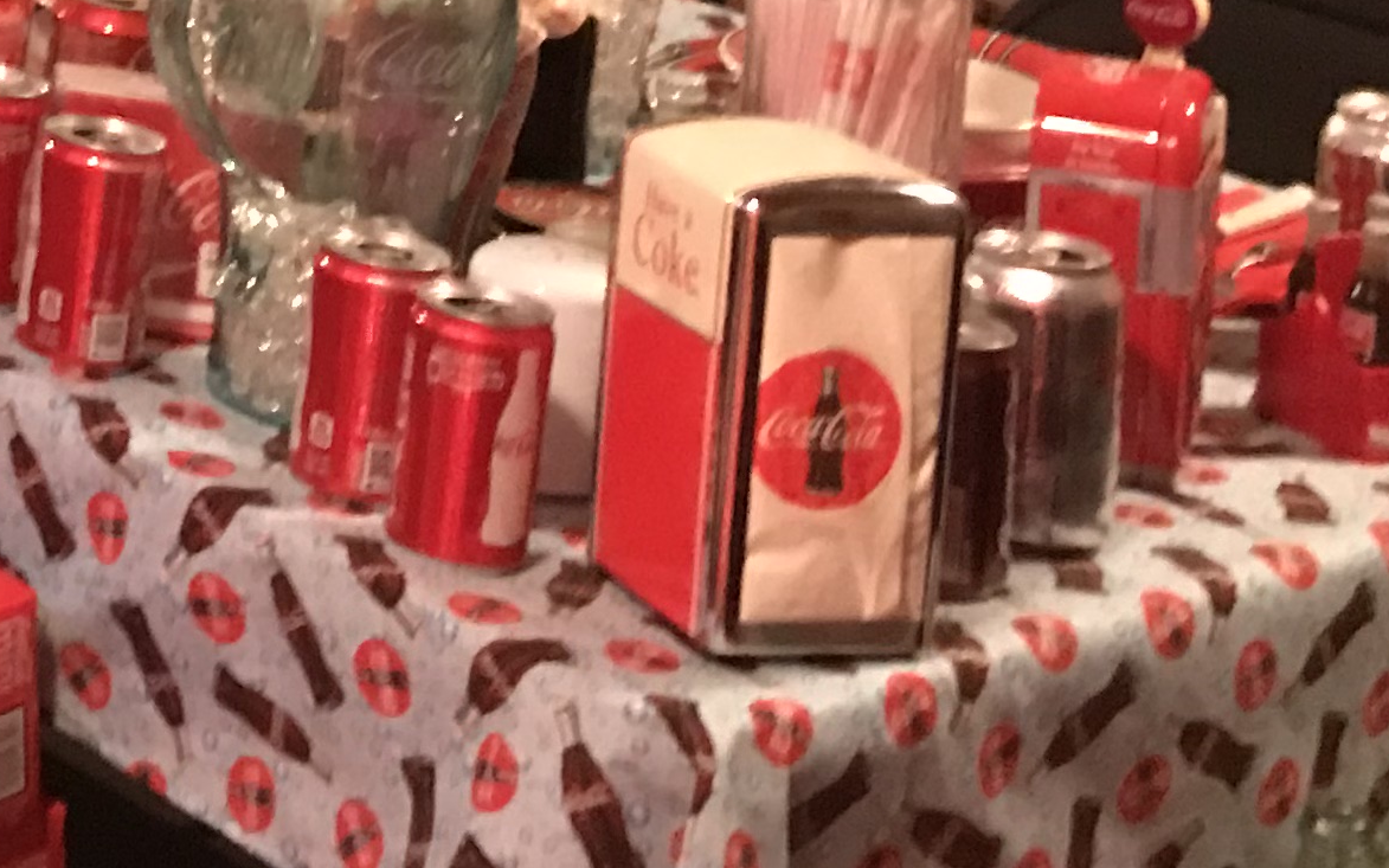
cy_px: -638
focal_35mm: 102
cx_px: -603
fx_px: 3861
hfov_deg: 18.4
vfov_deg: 11.9
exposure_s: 1/5
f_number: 1.8
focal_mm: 3.99
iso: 100
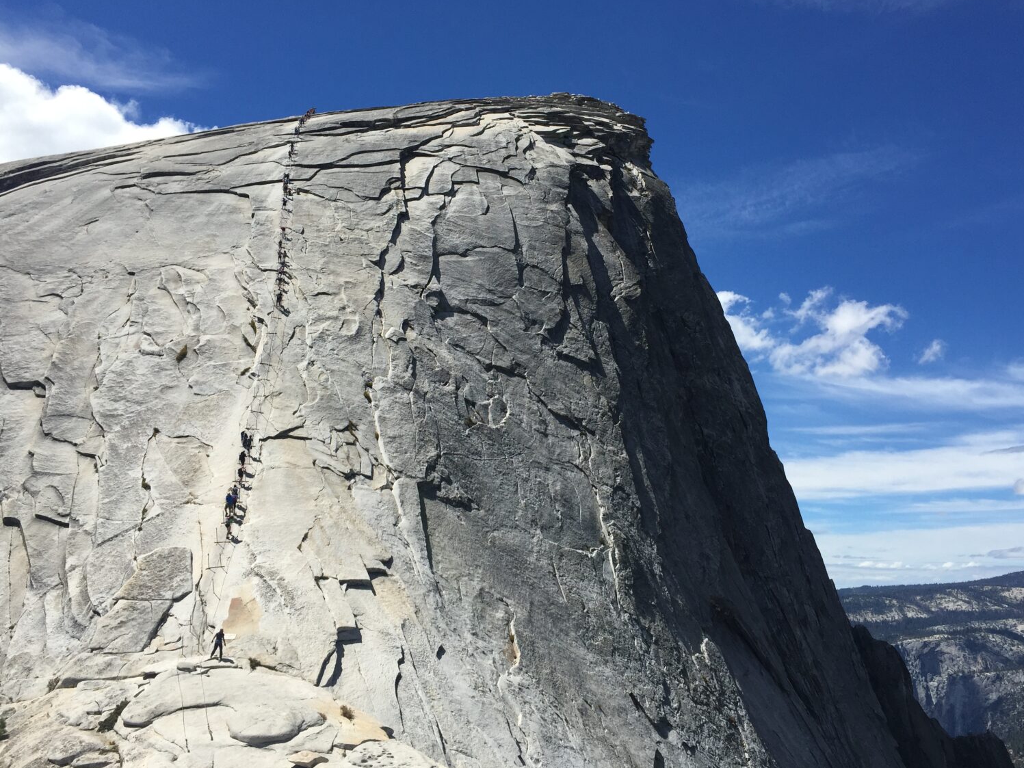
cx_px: 536
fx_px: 917
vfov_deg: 45.4
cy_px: 360
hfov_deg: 58.3
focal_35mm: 31
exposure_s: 1/2475
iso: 32
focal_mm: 4.15
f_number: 2.2
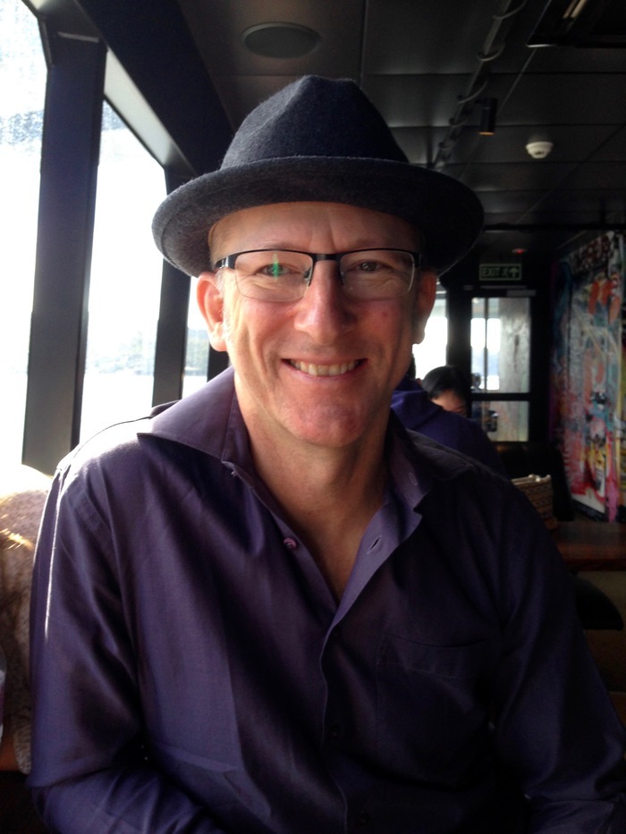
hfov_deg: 43.0
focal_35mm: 33
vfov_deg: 55.3
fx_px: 796
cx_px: 313
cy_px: 417
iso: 50
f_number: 2.4
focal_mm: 4.12
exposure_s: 1/40
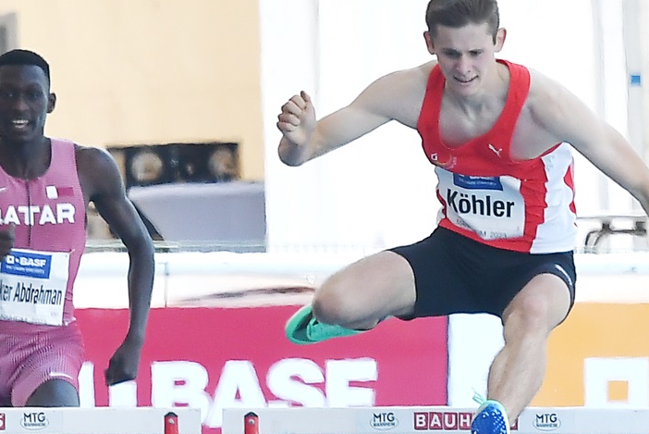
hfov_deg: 2.7
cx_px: 463
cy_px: 274
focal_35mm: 769
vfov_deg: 1.8
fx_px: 13871
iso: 400
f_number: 5.6
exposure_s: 1/1000
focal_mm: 300
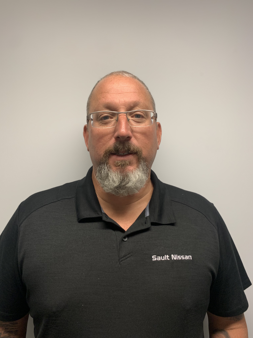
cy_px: 169
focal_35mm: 26
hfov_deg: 53.1
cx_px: 126
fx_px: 253
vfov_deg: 67.3
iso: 80
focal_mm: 4.25
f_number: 1.8
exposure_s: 1/60
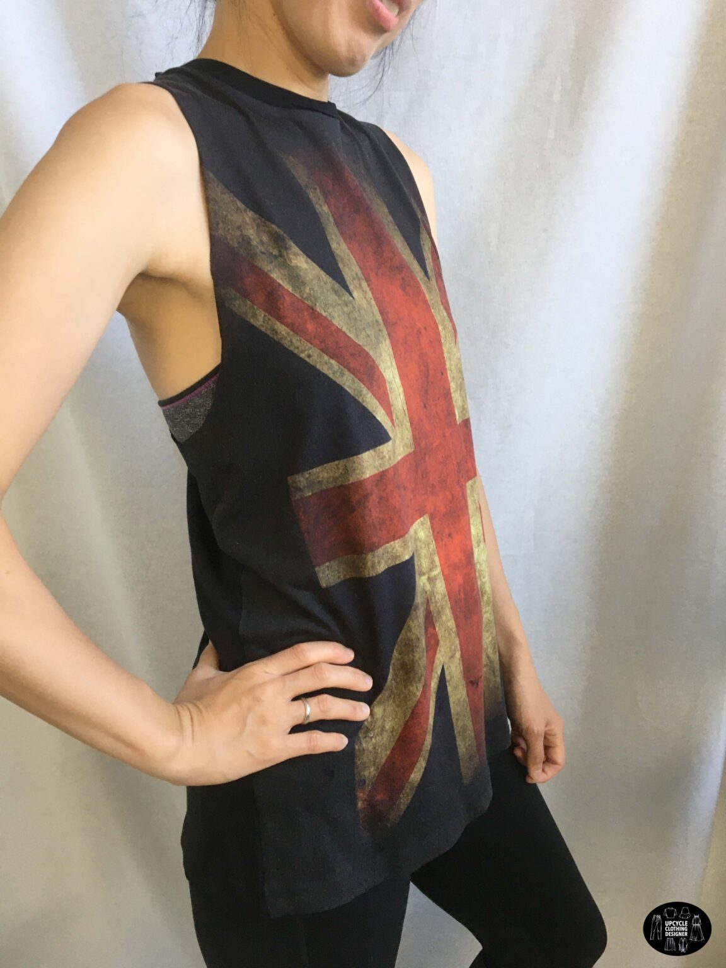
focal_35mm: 29
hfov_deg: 48.2
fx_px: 811
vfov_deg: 61.7
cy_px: 484
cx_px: 363
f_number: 2.2
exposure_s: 1/30
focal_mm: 4.15
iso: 64
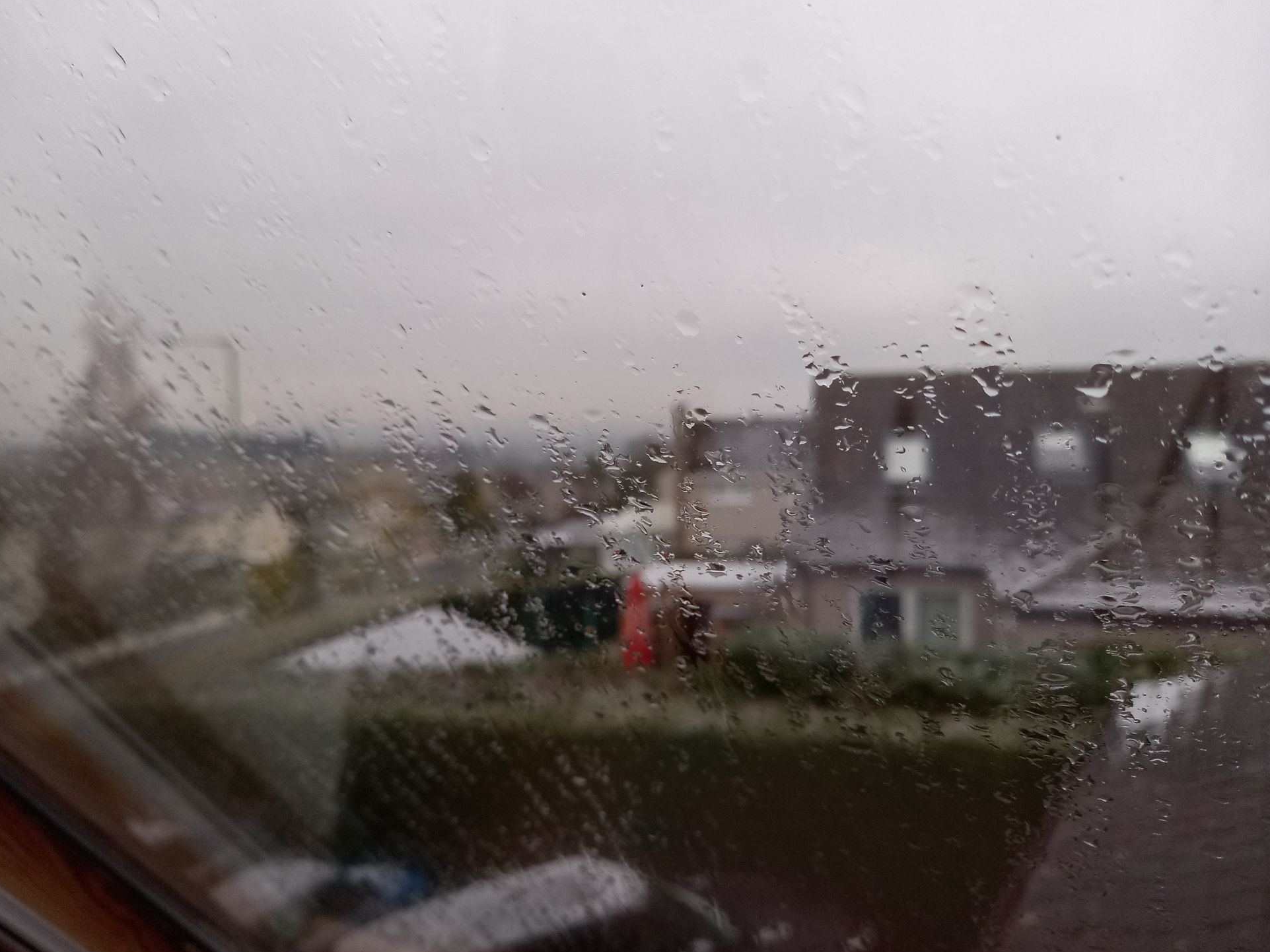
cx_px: 614
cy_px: 464
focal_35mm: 26
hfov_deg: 67.3
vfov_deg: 53.1
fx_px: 954
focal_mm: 4.6
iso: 100
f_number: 2
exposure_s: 1/50.3
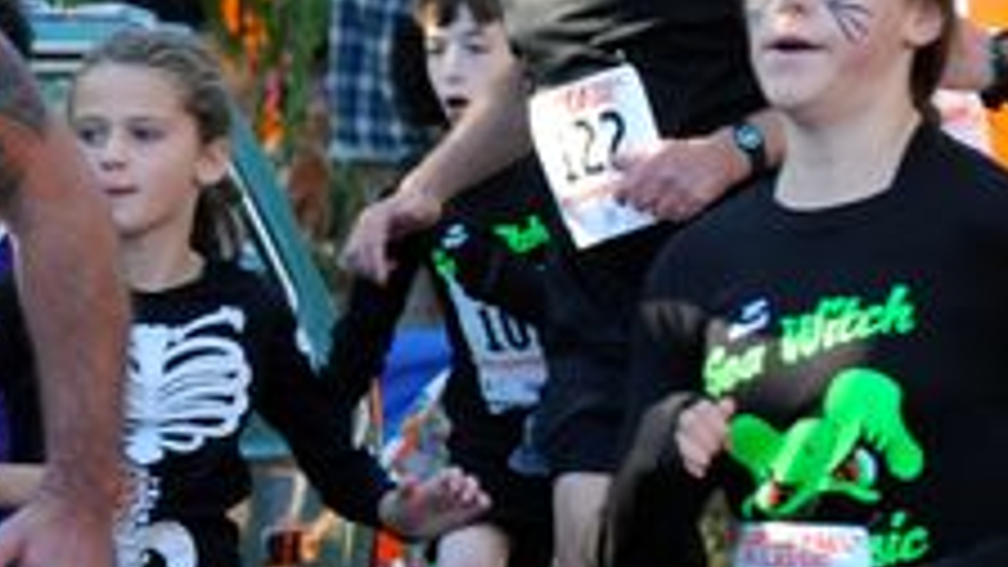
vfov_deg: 3.1
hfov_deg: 5.4
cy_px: 27
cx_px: 1588
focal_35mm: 392
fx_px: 10477
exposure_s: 1/500
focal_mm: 105
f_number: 5.6
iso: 2000
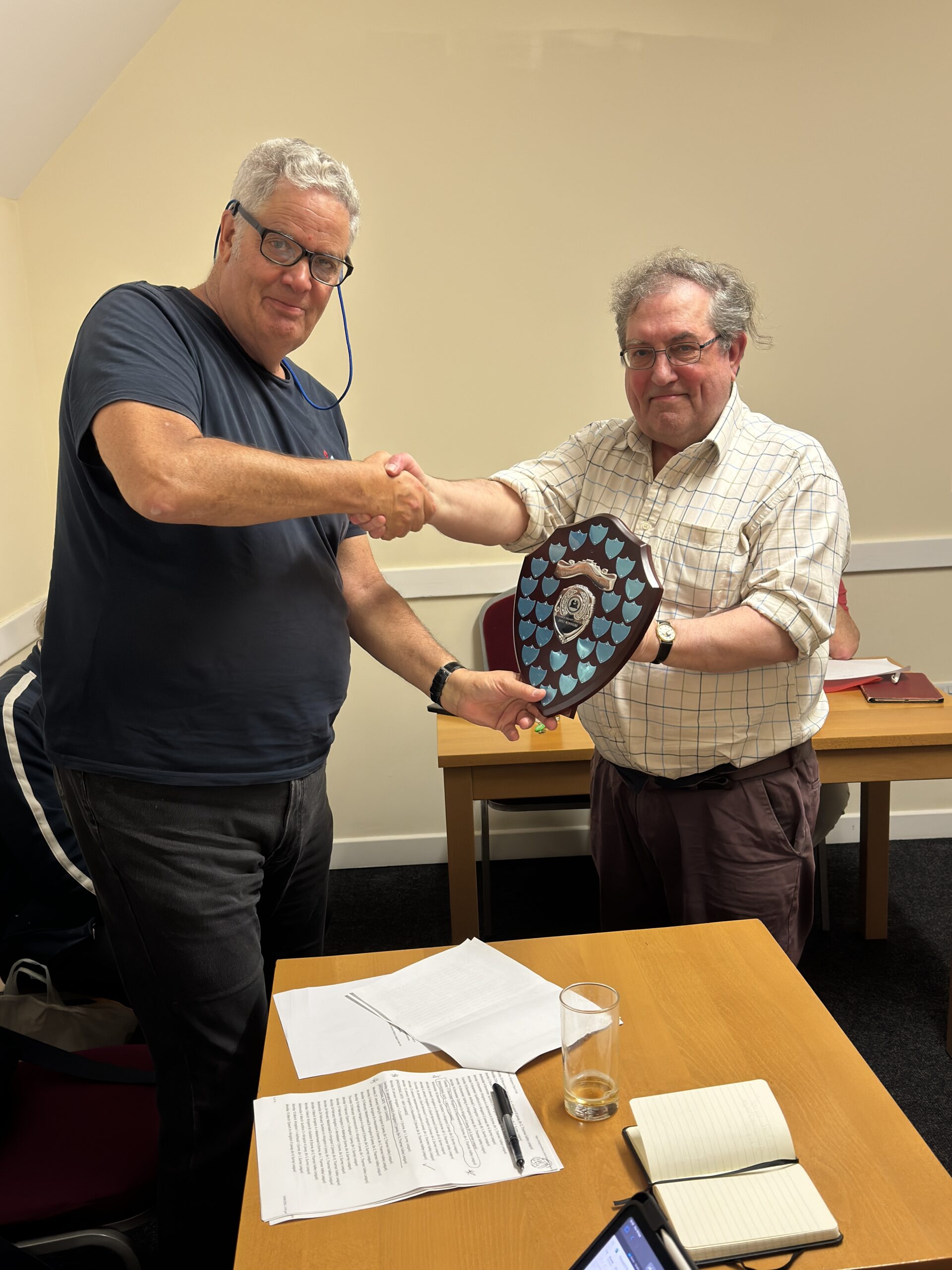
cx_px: 476
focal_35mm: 35
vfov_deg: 52.6
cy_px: 635
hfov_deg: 40.7
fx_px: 1283
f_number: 1.78
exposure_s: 1/50
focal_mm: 6.76
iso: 200
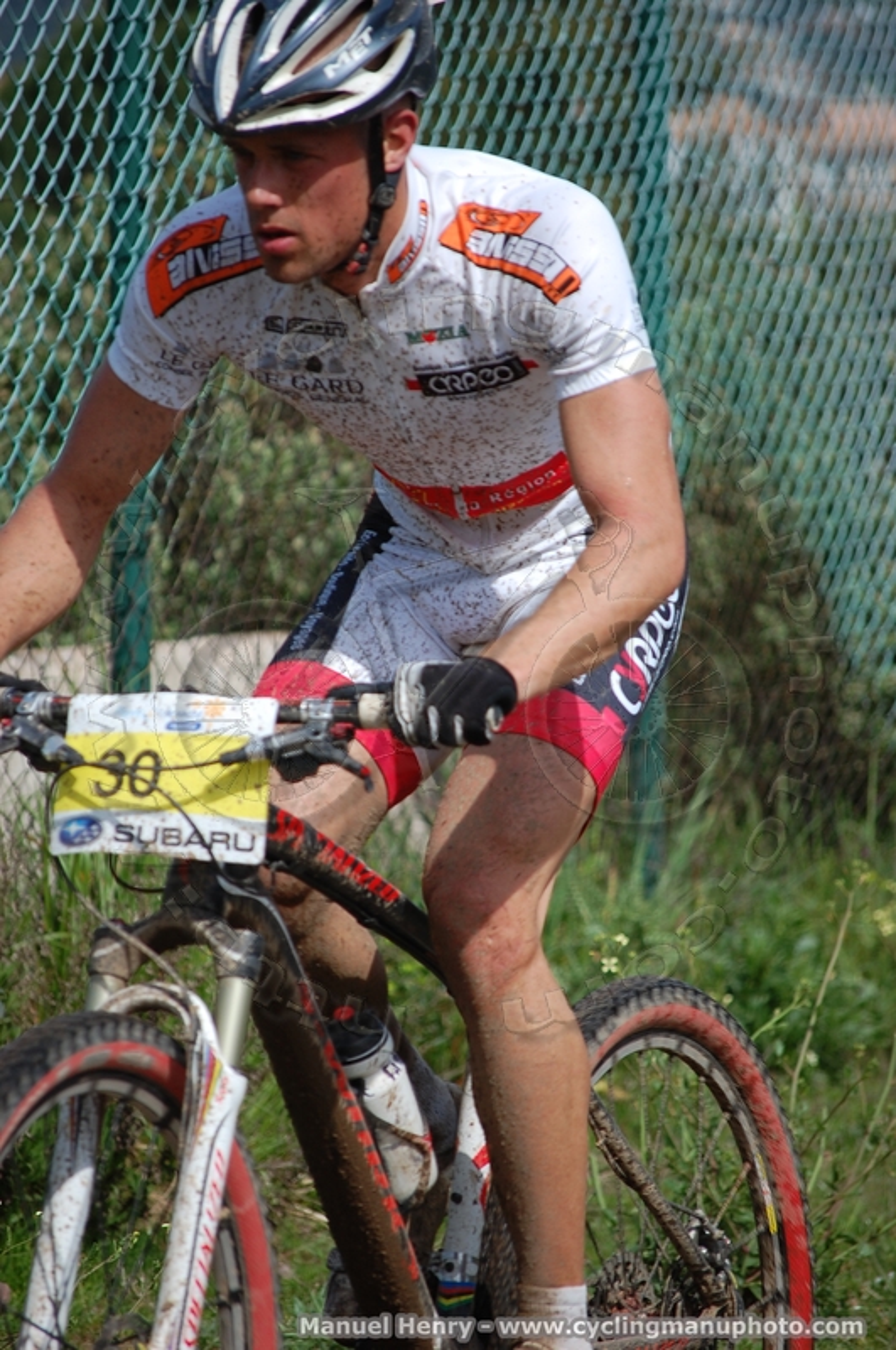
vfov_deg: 9.2
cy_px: 675
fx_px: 8425
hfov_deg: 6.1
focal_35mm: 225
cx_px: 448
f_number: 5.3
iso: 200
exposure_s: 1/1000
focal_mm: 150
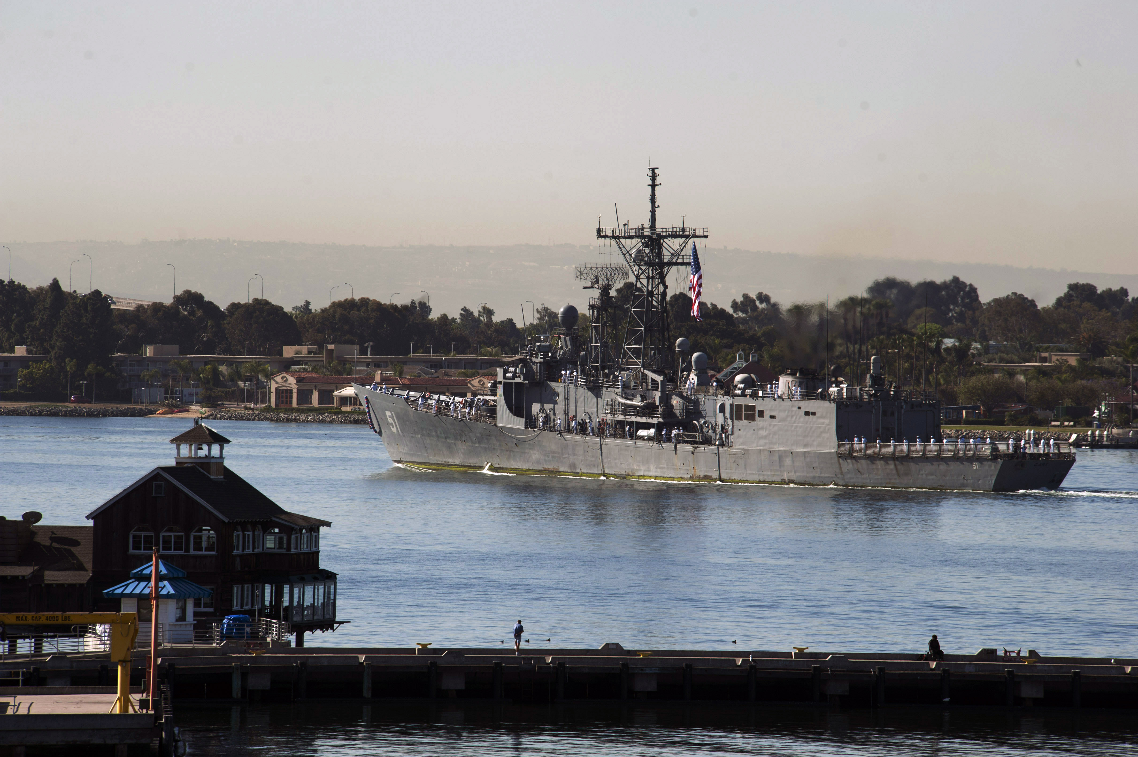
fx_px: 10425
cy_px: 378
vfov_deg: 4.2
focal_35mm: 330
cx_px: 569
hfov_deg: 6.2
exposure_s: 1/800
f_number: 14
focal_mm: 330
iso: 800
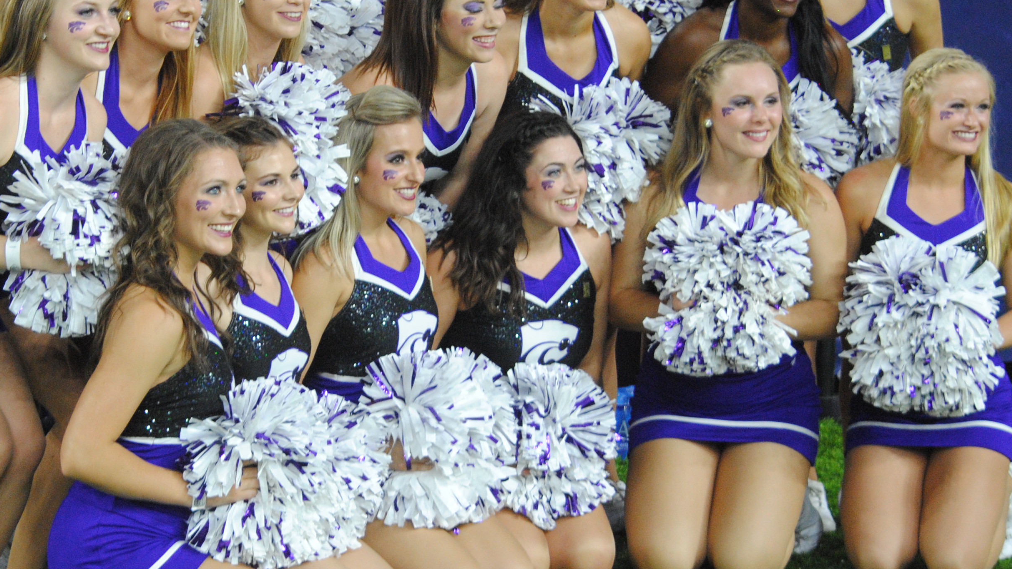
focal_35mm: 145
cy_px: 149
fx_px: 3891
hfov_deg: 14.8
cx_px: 350
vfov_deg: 8.4
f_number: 4.5
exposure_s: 1/125
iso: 800
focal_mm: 58
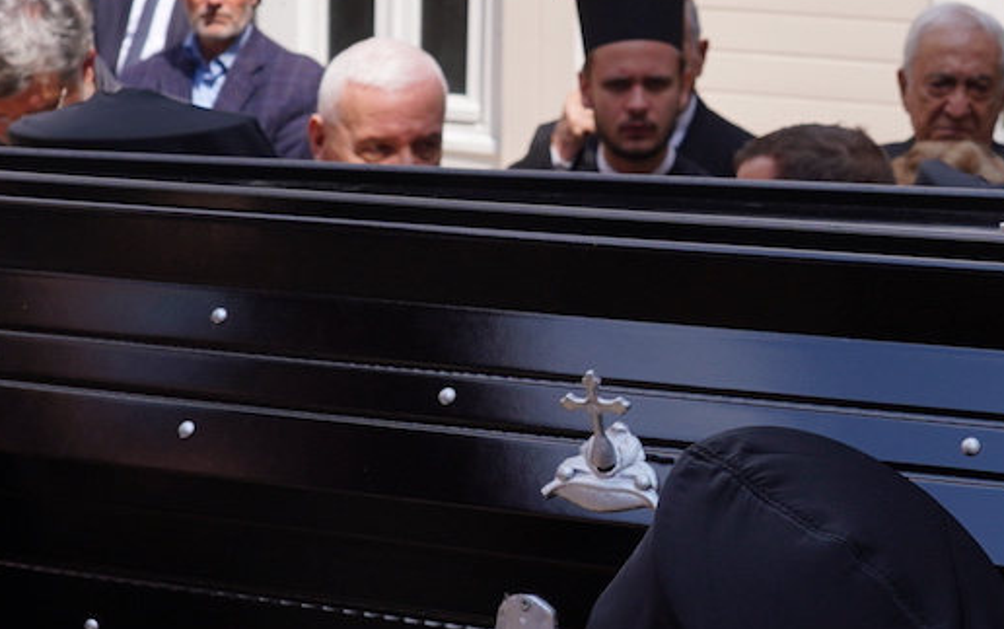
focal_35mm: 91
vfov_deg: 14.3
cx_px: 675
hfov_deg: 22.7
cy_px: 111
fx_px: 2491
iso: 100
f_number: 5.6
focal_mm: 24
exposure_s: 1/400
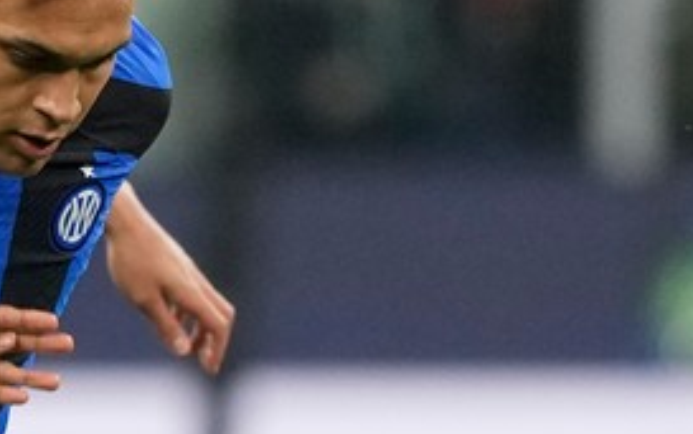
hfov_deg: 1.1
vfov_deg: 0.7
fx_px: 35226
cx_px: -409
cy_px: 567
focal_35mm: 1864
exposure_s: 1/1250
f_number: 3.2
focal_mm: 400
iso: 2000
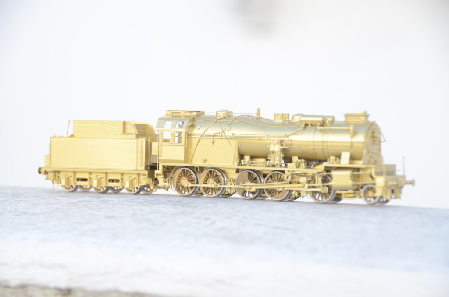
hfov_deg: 16.7
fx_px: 1531
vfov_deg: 11.1
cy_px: 148
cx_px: 224
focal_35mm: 123
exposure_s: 1/250
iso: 450
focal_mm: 82
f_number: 5
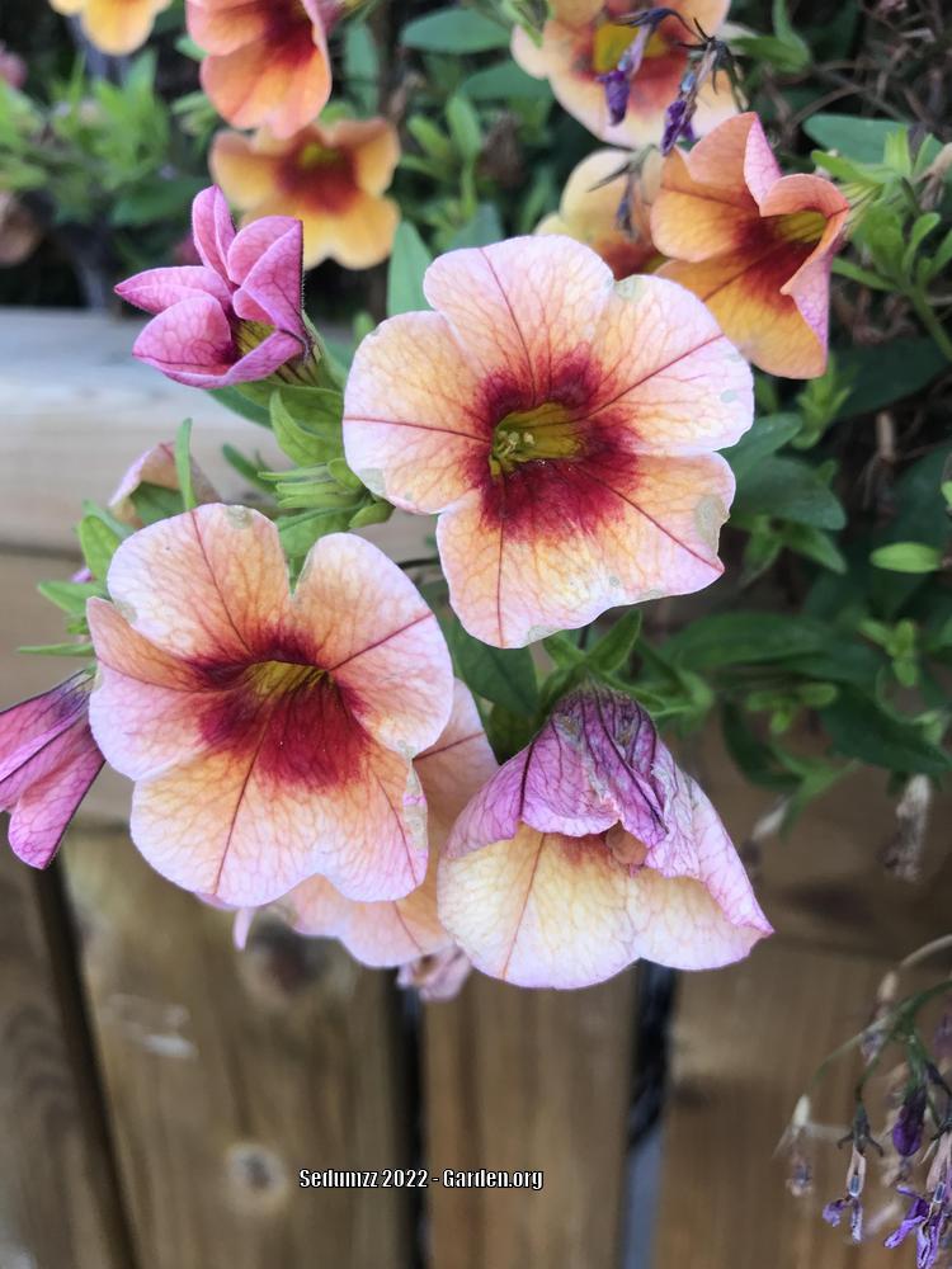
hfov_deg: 49.7
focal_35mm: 28
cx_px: 476
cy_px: 634
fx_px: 1027
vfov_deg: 63.4
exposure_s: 1/120
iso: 32
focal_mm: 3.99
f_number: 1.8
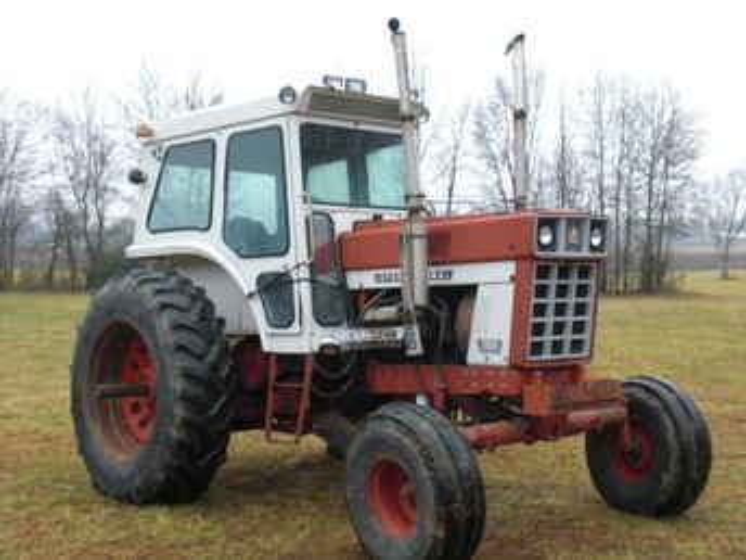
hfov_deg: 37.5
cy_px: 280
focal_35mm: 51
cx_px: 373
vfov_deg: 28.6
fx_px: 1099
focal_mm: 8.44
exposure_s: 1/100
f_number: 3.6
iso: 200
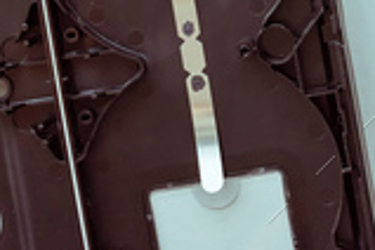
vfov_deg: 7.2
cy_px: -196
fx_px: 1927
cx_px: 432
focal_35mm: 185
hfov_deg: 10.9
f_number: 5
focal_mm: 50
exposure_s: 1/100
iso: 320
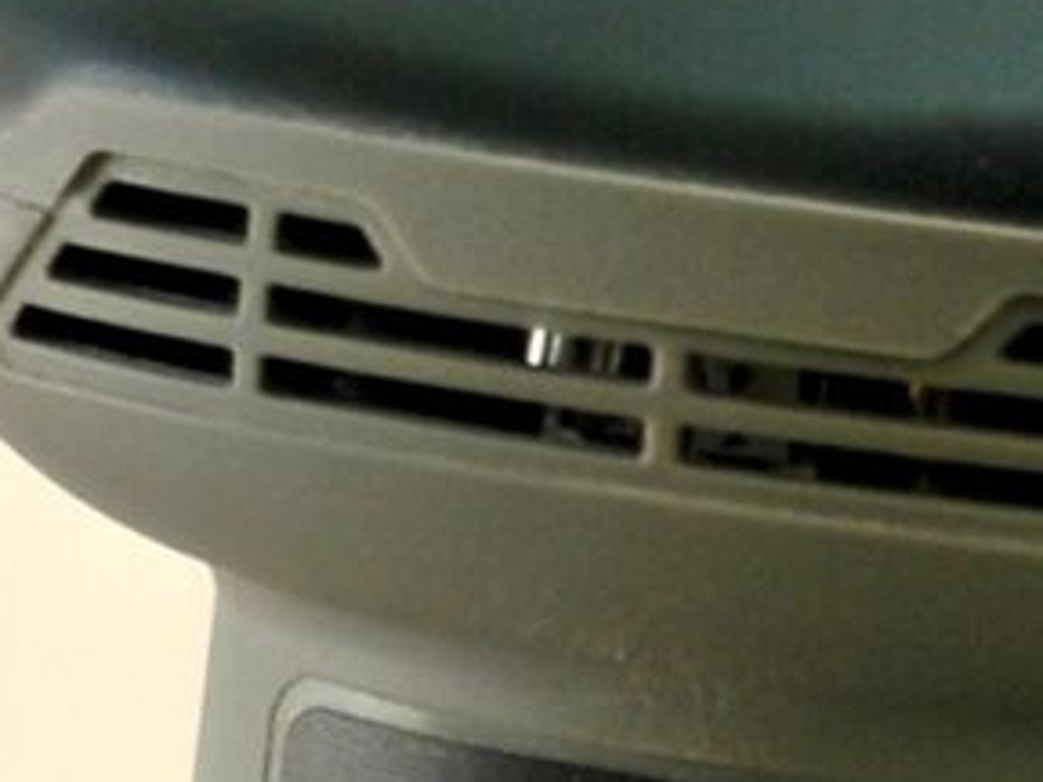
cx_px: 735
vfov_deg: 4.8
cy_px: 1642
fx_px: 9157
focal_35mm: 304
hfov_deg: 6.5
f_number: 3.3
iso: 200
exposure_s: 1/125
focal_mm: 35
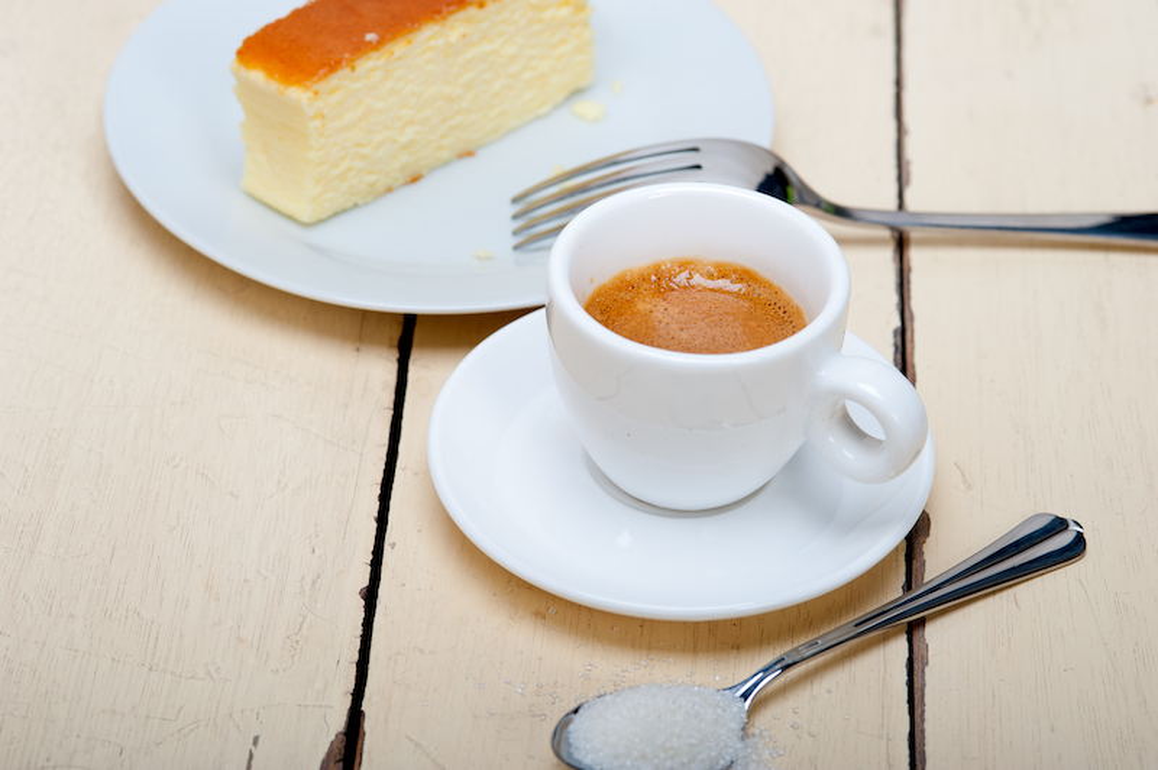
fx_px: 3375
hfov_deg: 19.5
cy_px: 385
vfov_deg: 13.0
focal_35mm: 105
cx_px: 579
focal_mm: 105
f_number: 11
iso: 200
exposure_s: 1/200
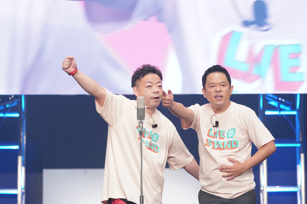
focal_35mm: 181
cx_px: 154
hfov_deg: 11.4
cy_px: 102
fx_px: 1544
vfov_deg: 7.6
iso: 4000
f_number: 6.3
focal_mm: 181
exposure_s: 1/400
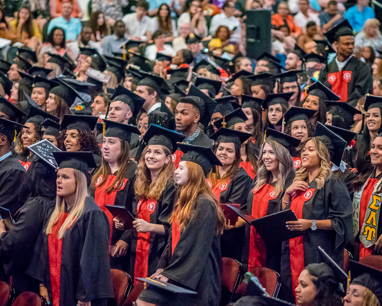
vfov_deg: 9.8
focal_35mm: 157
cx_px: 204
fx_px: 1775
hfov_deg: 12.3
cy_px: 153
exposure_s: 1/250
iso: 10000
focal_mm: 75
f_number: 1.8
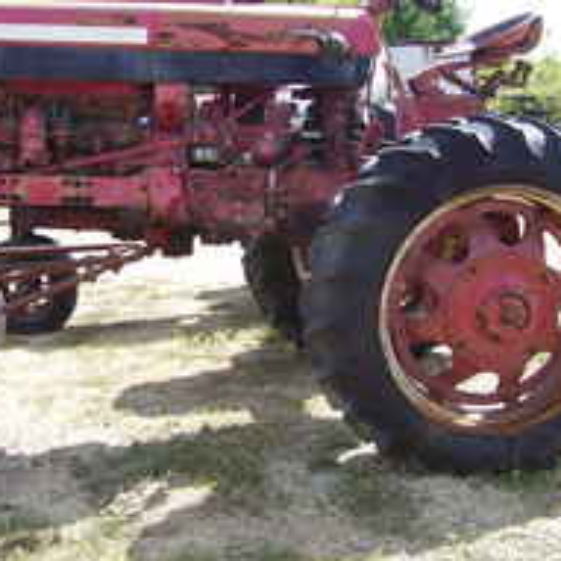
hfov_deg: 31.5
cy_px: 214
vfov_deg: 31.5
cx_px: 206
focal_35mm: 54
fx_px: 990
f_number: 2.7
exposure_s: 1/500
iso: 80
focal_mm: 5.6
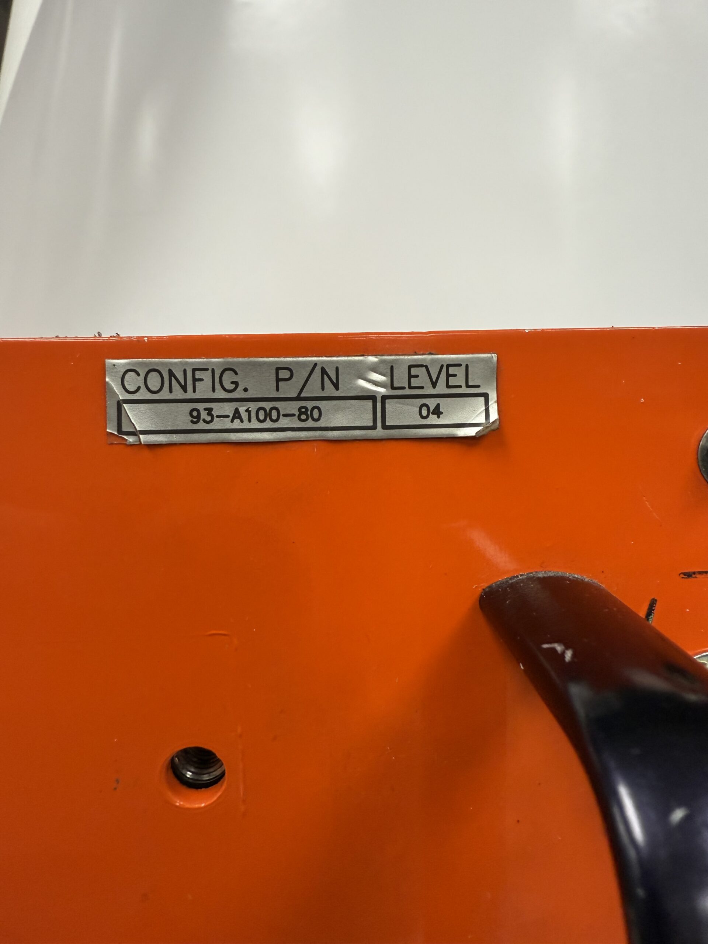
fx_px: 654
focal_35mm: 24
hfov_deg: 56.8
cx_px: 354
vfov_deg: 71.6
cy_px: 472
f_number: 2.2
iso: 200
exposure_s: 1/120
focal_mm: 2.22
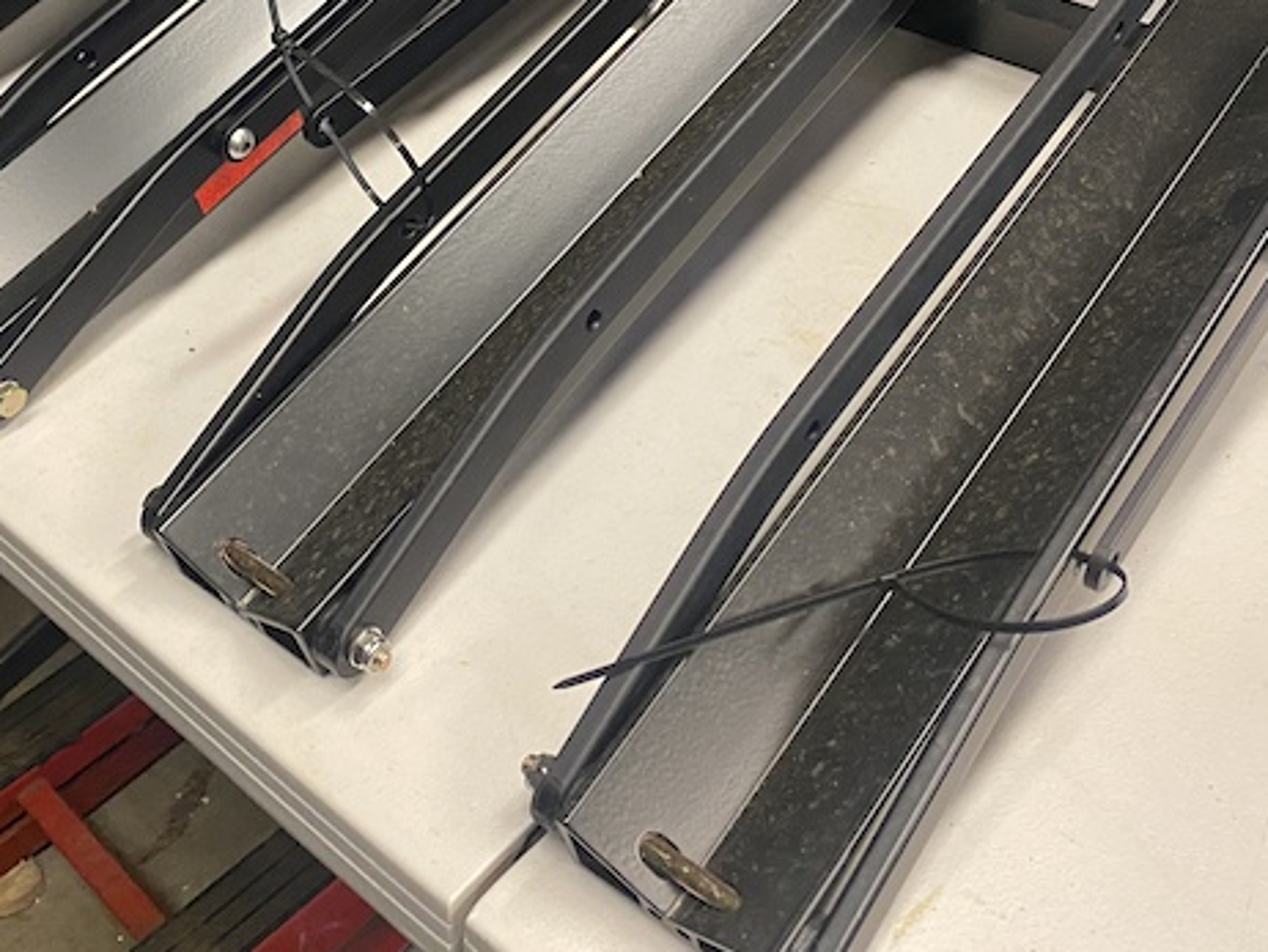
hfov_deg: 41.7
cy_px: 219
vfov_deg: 31.5
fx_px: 1649
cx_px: 469
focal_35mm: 45
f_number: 1.8
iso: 400
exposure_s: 1/60
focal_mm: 4.25
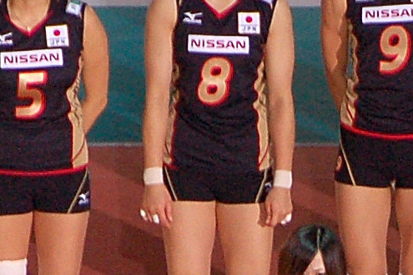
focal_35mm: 1231
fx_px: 14109
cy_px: 315
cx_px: 483
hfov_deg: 1.7
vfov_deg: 1.1
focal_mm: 135
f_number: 5.6
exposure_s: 1/100
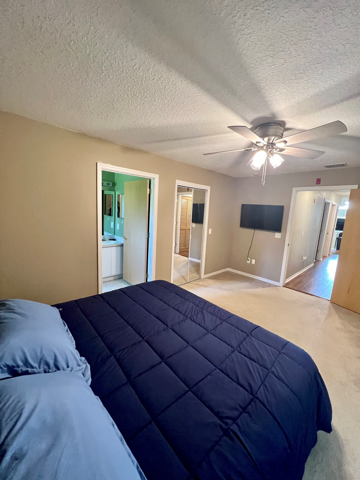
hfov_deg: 89.9
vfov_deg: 106.2
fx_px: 180
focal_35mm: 13
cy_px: 240
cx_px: 180
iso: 400
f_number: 1.8
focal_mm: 1.57
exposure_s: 1/60
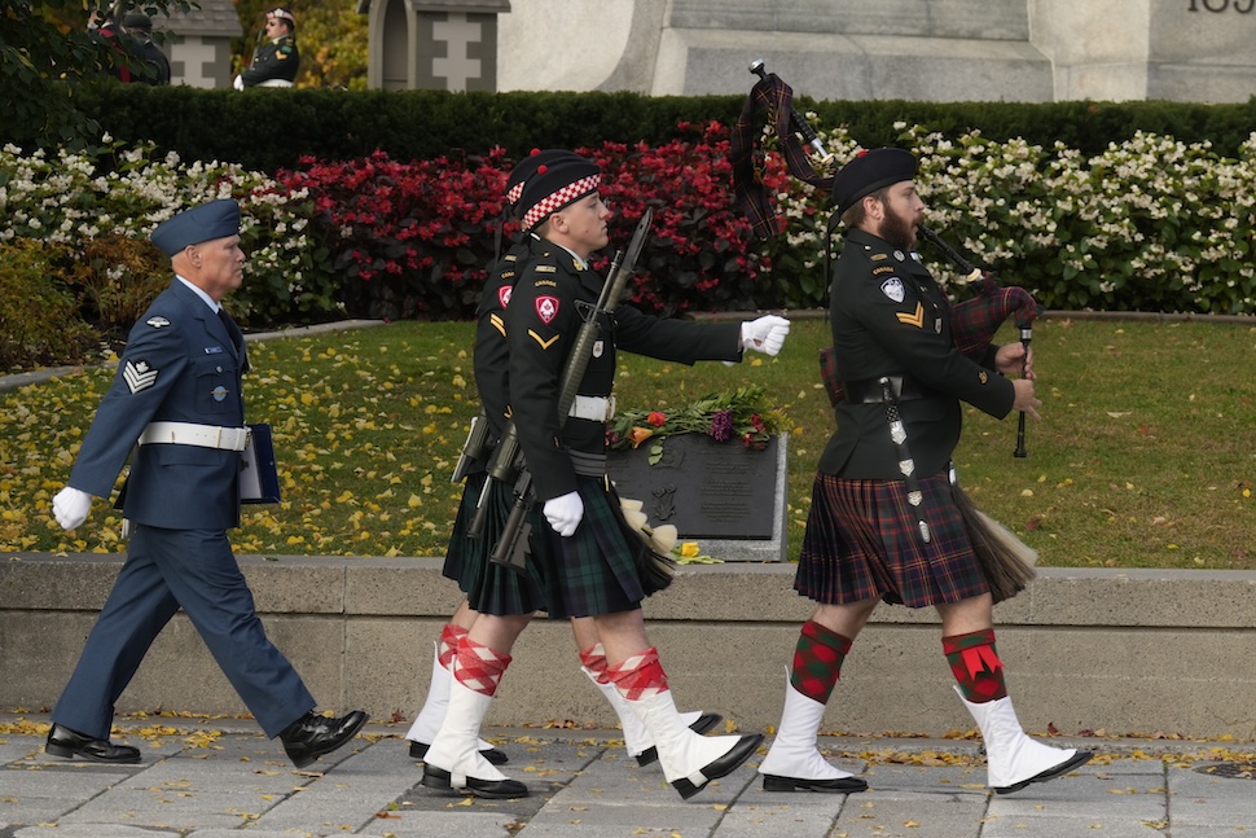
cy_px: 419
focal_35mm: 171
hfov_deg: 12.0
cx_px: 628
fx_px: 5966
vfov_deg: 8.0
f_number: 10
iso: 500
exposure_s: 1/320
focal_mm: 171
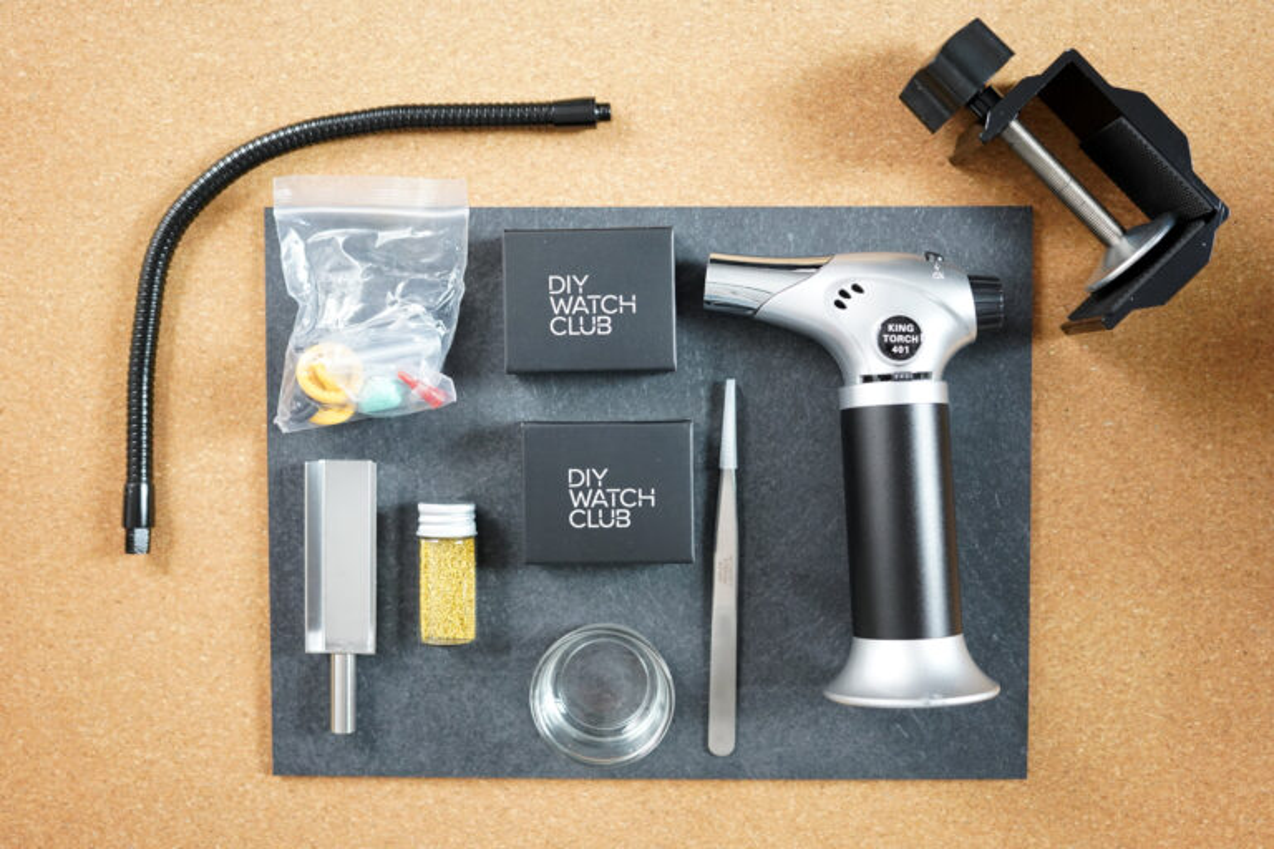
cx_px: 637
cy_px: 424
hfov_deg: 54.4
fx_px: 1239
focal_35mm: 35
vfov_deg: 37.9
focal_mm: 35
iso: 2500
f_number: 2.8
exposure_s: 1/80
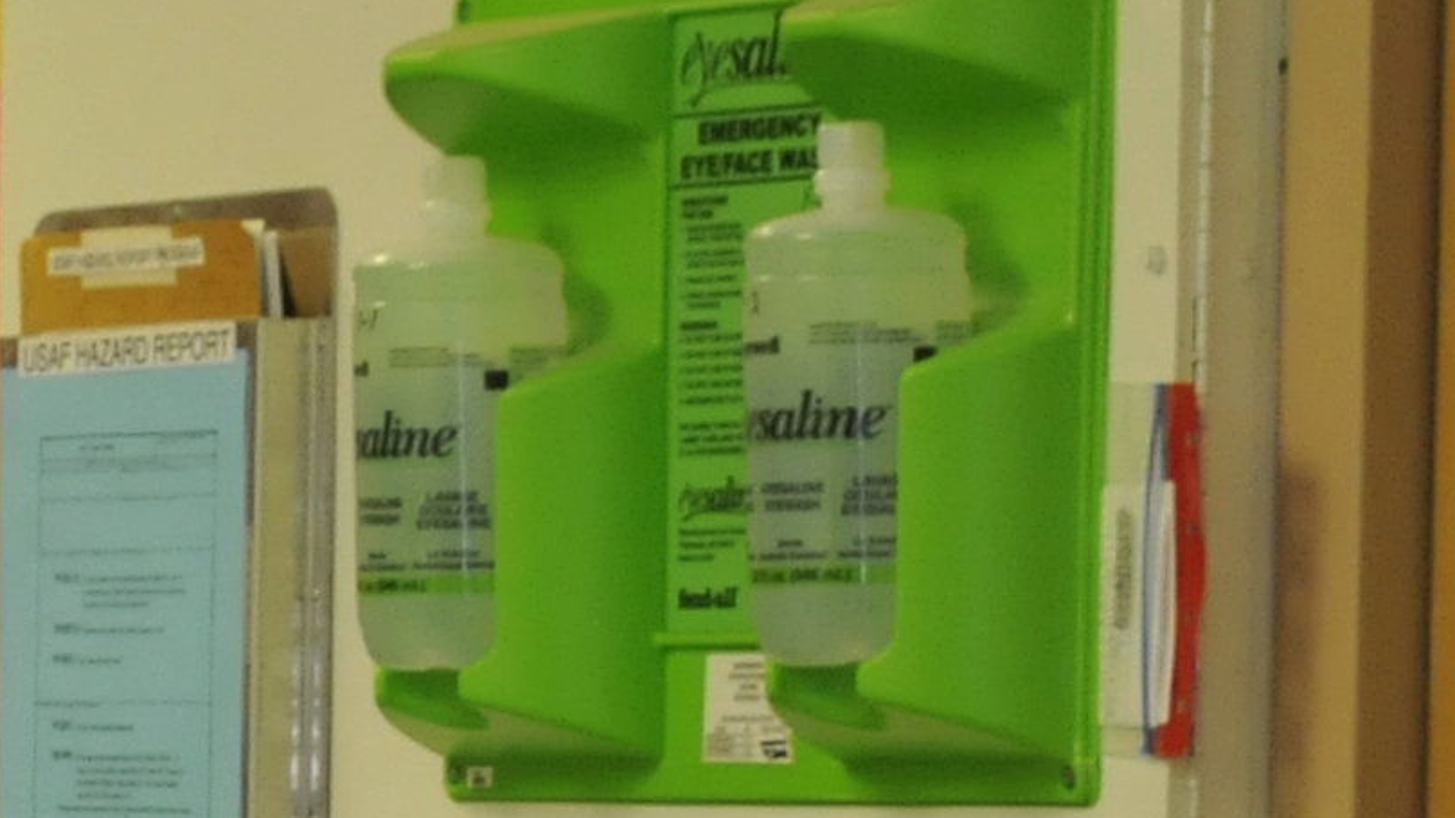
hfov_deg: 7.5
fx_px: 10918
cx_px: -408
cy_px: 1170
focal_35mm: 283
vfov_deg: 4.3
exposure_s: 1/50
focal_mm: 34
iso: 800
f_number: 5.6
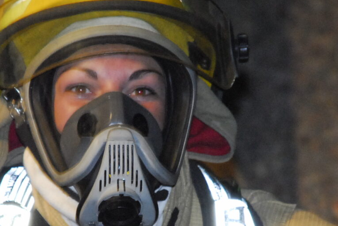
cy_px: 185
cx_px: 134
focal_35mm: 604
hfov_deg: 3.4
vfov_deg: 2.3
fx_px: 5678
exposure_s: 1/60
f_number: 6.3
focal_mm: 200
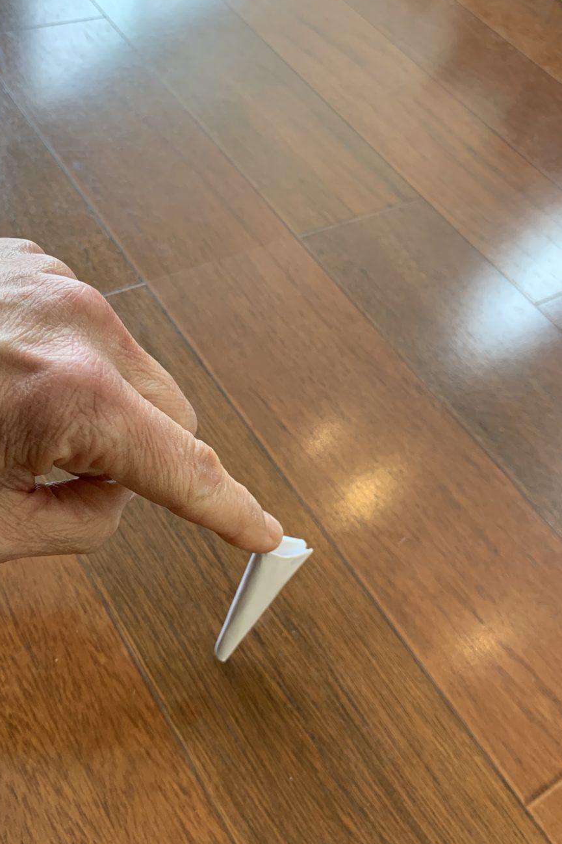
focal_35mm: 32
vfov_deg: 58.6
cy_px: 458
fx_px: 749
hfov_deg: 40.9
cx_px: 224
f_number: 1.8
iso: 100
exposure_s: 1/60
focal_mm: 4.25
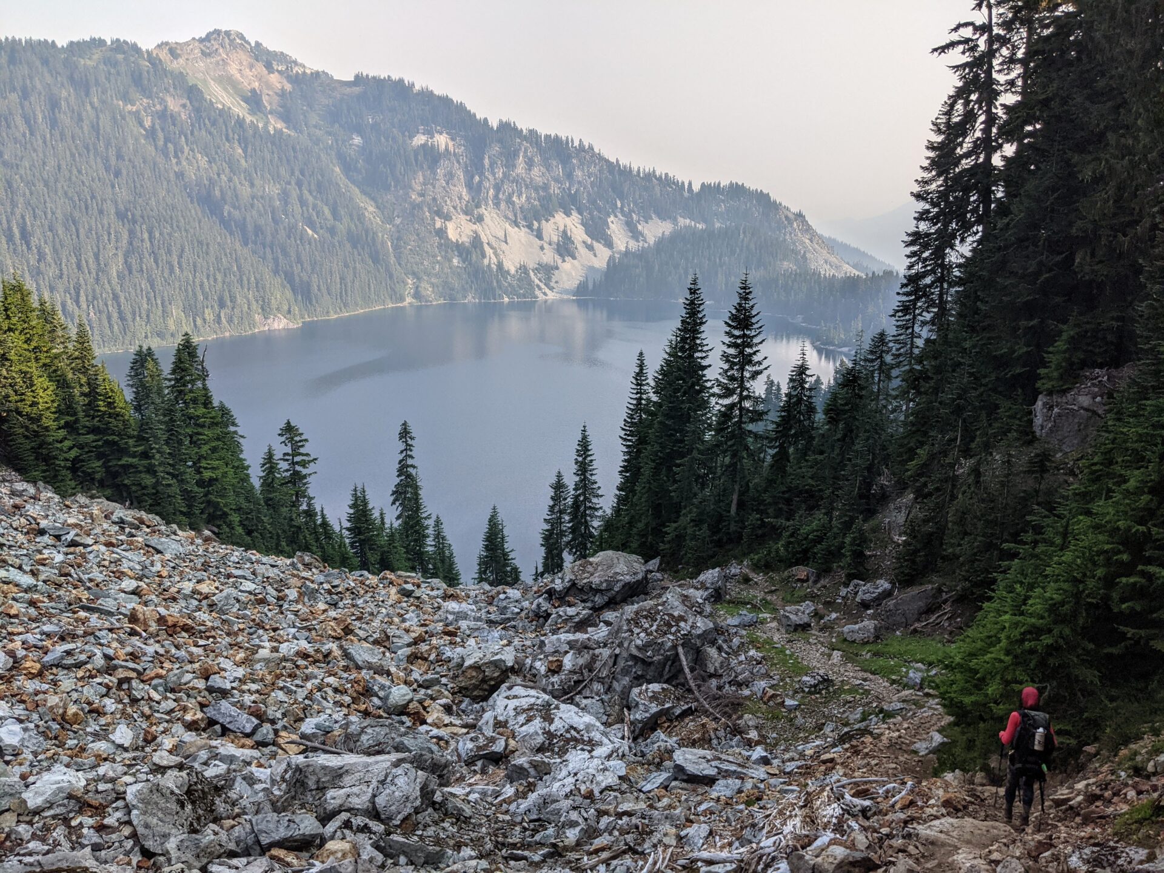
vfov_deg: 51.4
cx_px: 582
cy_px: 436
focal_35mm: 27
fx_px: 908
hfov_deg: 65.3
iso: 64
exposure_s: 1/1466
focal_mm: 4.44
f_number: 1.8
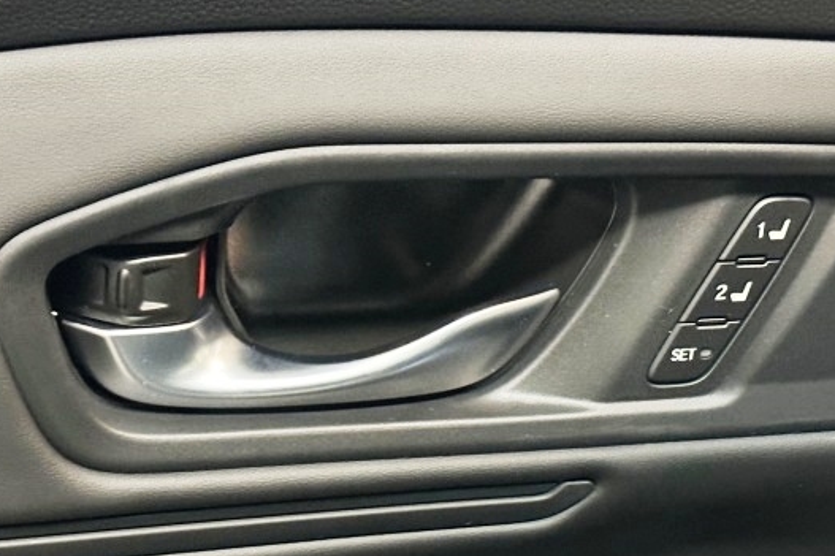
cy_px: 572
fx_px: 2249
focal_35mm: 97
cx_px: 510
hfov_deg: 21.0
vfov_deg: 13.9
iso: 640
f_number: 1.78
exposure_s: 1/20
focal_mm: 6.86
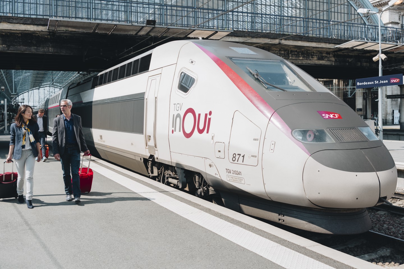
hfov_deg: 54.4
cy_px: 134
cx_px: 202
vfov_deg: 37.9
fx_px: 393
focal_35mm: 35
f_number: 4.5
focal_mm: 35
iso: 100
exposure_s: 1/800
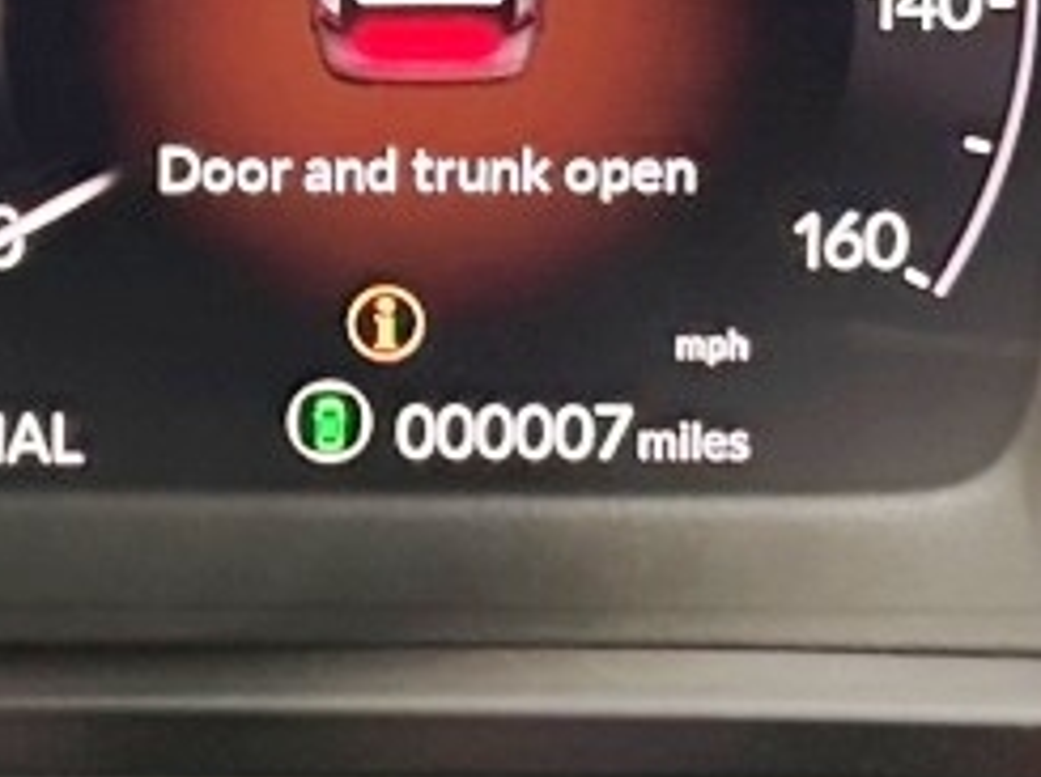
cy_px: -119
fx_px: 6036
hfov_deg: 9.6
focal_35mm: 201
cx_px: -446
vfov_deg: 7.3
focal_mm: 6.86
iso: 640
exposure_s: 1/24
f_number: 1.78
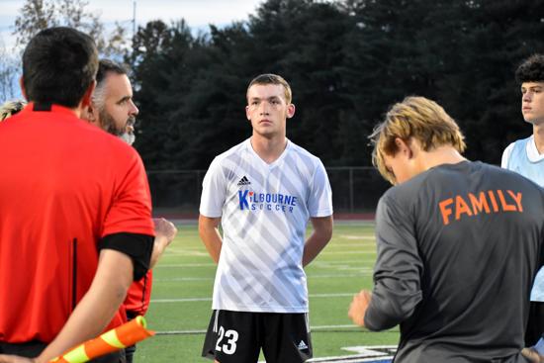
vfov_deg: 13.0
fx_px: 1587
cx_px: 272
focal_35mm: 105
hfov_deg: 19.5
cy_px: 182
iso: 3200
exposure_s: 1/125
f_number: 4.5
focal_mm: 70
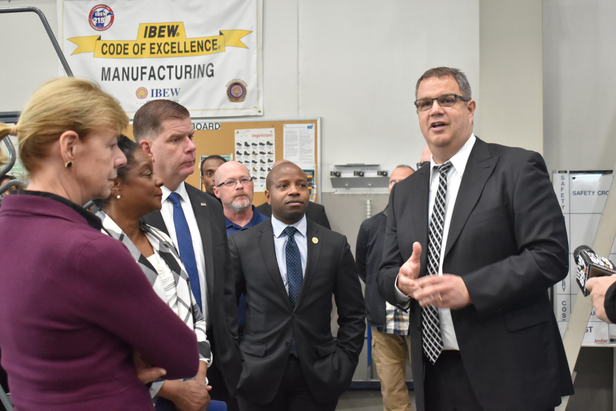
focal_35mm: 57
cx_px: 308
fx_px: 975
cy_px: 206
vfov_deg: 23.8
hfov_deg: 35.1
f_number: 4.8
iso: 1600
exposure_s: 1/60
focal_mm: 38
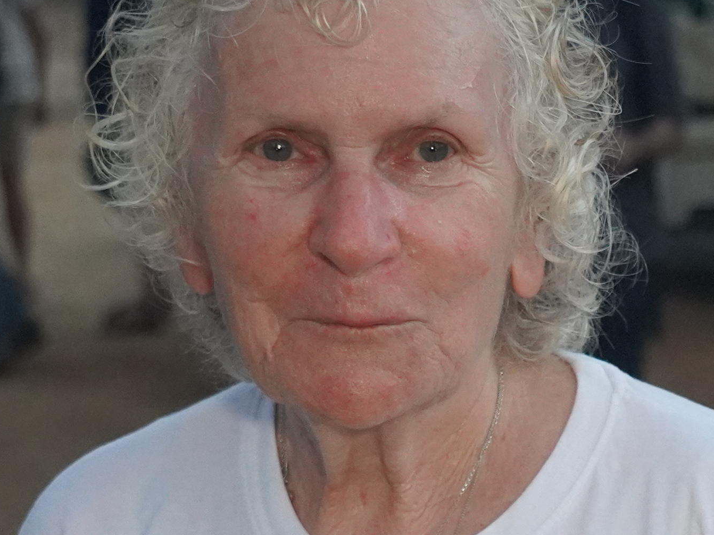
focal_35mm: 129
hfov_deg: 15.0
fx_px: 2660
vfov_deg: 11.2
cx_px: 761
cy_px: 675
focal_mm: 36
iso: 6400
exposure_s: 1/160
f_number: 4
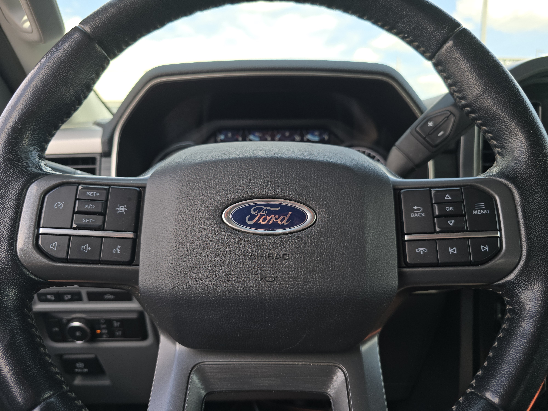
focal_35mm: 23
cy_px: 206
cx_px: 274
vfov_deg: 58.9
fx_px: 364
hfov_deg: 73.9
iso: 16
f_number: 1.7
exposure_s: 1/180
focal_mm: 6.3
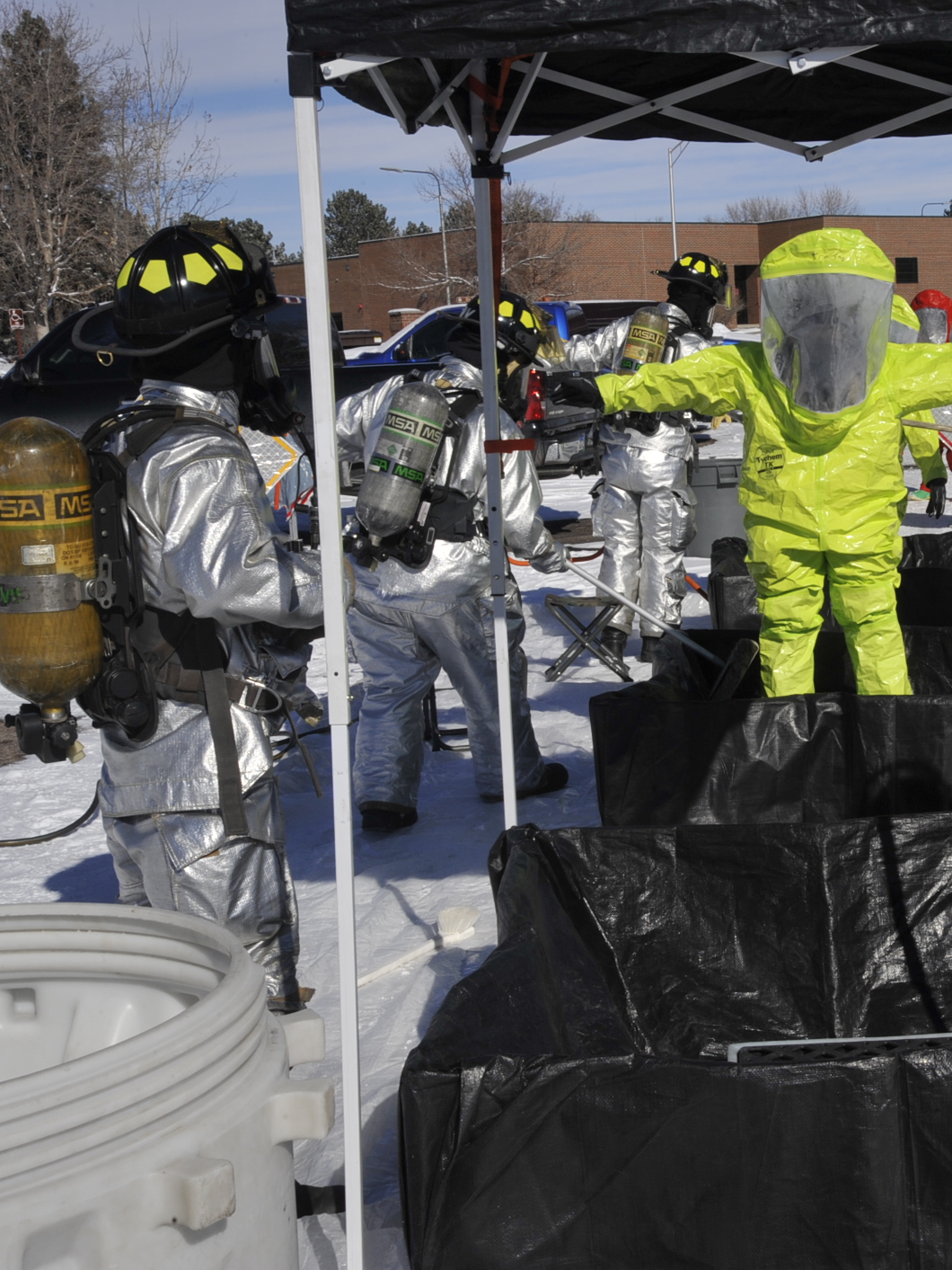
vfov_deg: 34.9
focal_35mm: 55
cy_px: 635
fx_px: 2016
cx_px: 832
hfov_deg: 25.8
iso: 250
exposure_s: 1/250
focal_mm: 38
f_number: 20
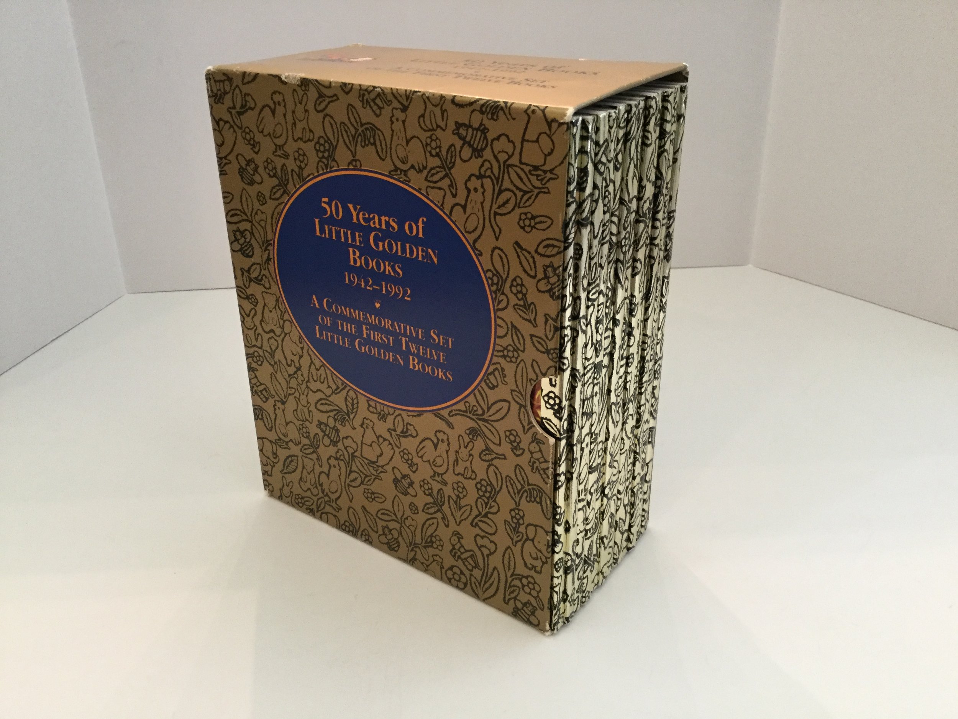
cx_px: 479
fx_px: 858
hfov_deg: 58.4
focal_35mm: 31
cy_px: 360
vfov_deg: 45.4
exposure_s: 1/30
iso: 125
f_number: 2.4
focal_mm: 3.3
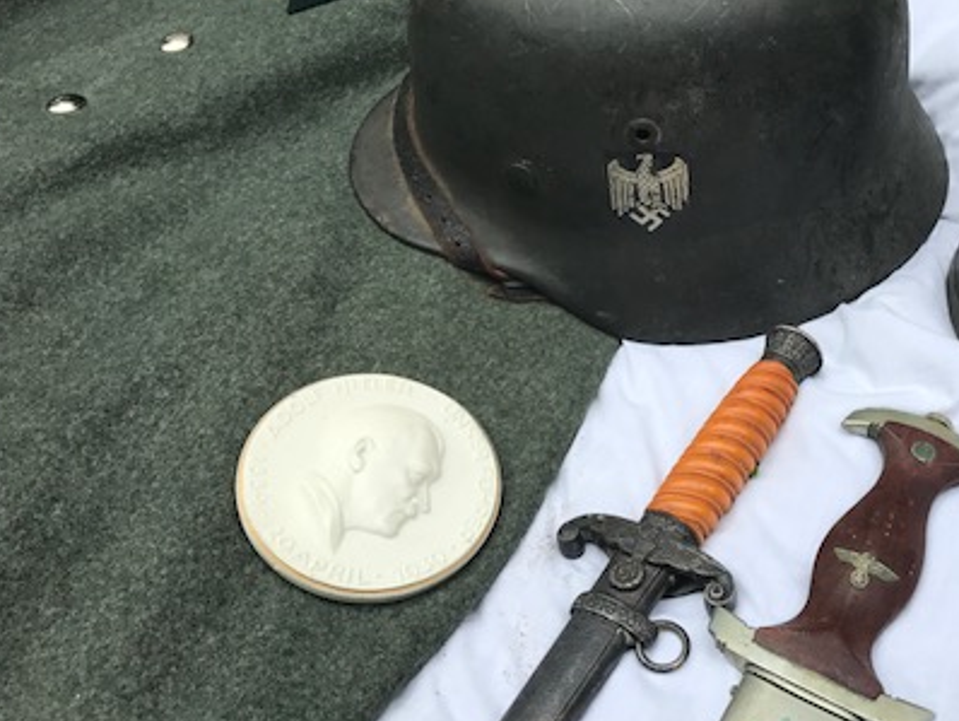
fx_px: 1247
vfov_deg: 32.1
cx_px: 740
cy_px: 285
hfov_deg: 40.6
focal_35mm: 45
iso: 20
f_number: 1.8
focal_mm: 3.99
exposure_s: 1/929
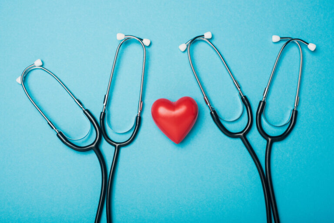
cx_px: 167
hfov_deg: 39.6
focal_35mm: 50
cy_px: 112
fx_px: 464
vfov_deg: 27.0
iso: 100
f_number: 5.6
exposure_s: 1/200
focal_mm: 50
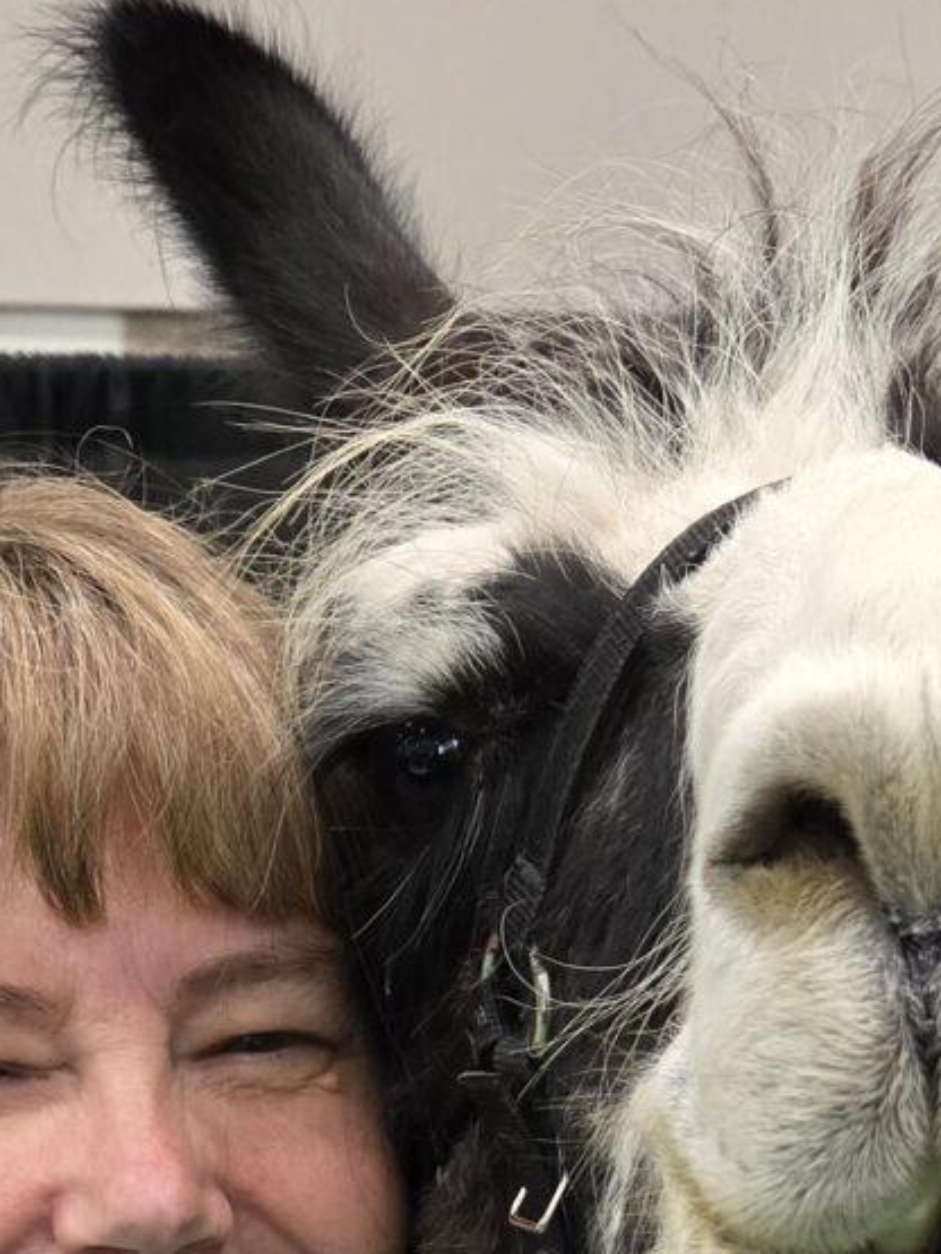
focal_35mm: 85
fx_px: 3078
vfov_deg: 20.8
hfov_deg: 17.4
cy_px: 1652
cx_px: 396
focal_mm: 5.4
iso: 500
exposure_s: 1/120
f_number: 1.8
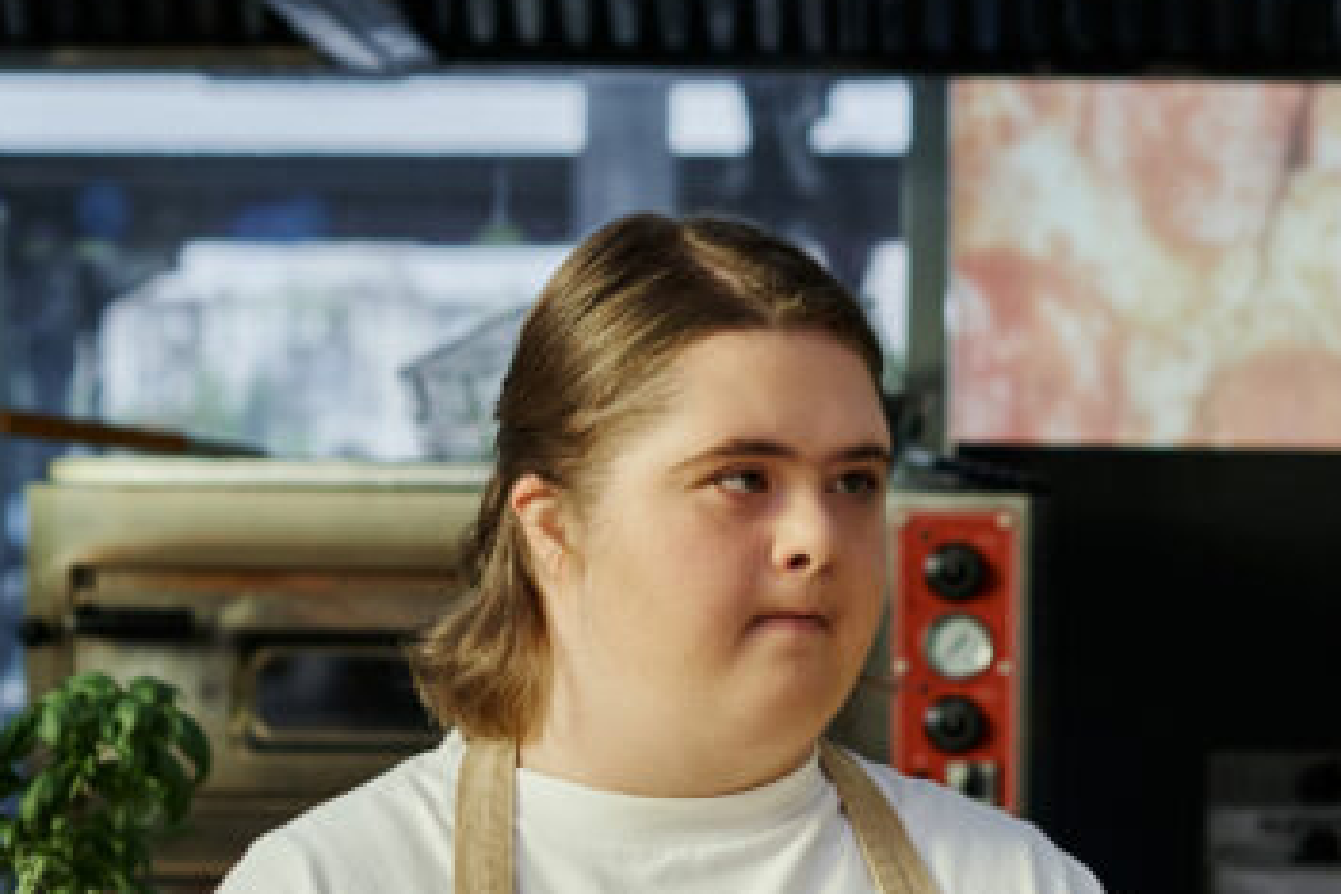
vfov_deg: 9.4
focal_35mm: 146
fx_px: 5438
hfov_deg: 13.9
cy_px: 695
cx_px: 1203
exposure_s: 1/160
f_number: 3.5
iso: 200
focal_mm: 50
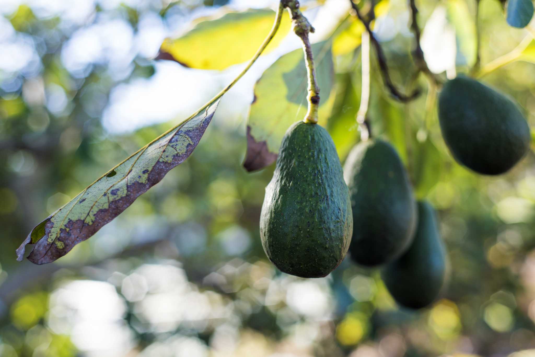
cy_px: 178
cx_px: 268
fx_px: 743
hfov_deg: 39.6
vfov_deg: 27.0
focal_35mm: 50
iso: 200
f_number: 3.2
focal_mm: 50
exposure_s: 1/250
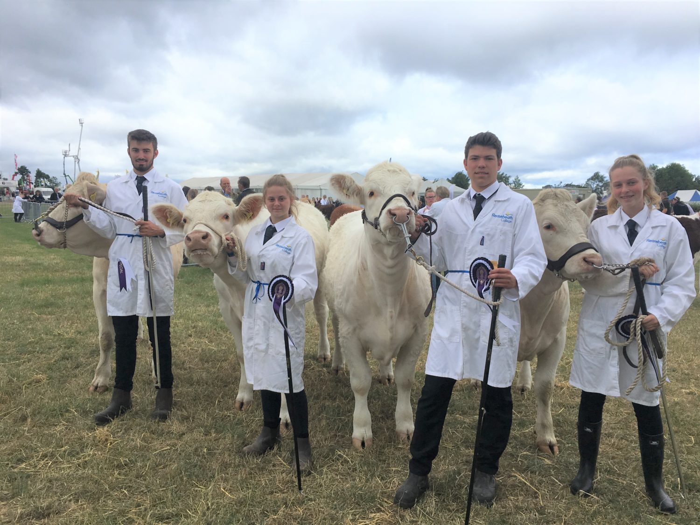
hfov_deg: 61.7
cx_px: 350
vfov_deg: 48.2
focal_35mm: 29
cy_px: 262
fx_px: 586
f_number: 2.2
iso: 25
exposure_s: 1/836
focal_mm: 4.15
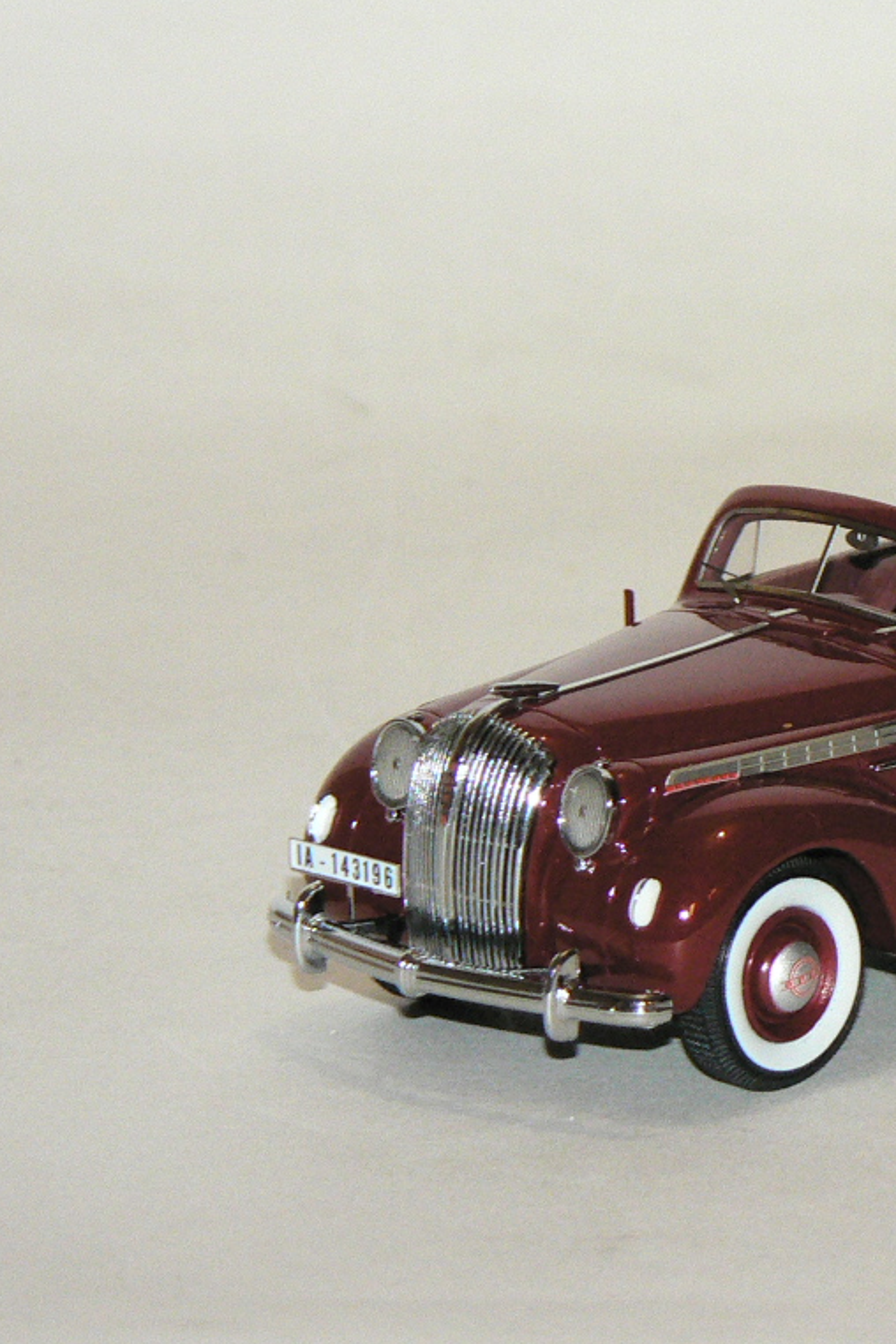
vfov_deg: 7.7
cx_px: 959
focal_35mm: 269
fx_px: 10042
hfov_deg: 5.1
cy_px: 660
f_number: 3.3
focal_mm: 25.7
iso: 400
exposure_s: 1/60
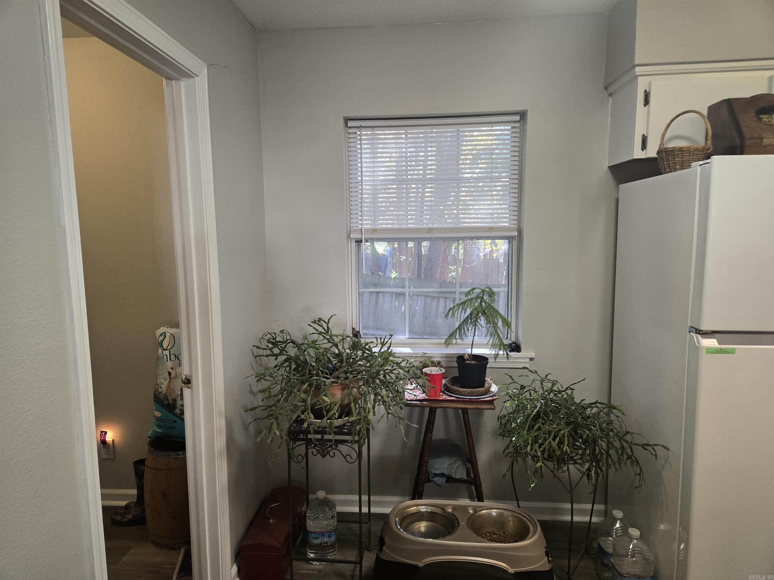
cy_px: 290
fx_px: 514
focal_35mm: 23
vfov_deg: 58.9
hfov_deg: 73.9
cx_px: 387
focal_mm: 5.4
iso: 320
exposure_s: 1/120
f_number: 1.8
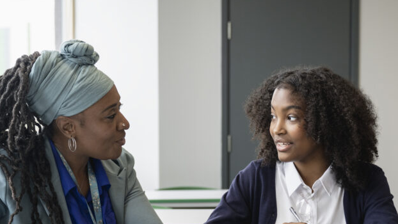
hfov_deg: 30.6
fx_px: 728
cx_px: 189
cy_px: 174
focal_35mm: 69
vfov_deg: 17.4
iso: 500
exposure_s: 1/200
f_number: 2.8
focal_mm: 40
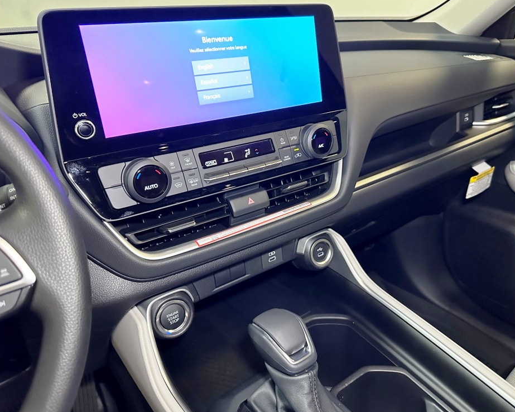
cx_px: 281
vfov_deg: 54.9
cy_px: 202
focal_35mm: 26
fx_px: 396
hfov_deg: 65.9
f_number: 1.78
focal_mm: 6.86
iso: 800
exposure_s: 1/60
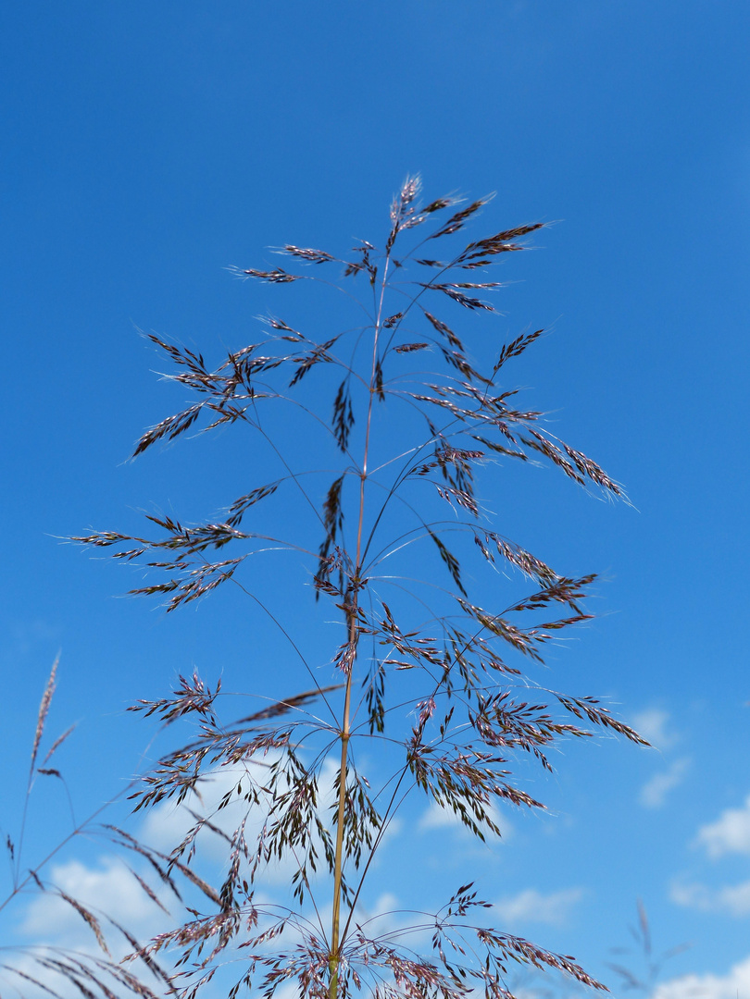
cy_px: 500
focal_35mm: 52
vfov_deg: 36.8
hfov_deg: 28.0
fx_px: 1502
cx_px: 375
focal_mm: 9.4
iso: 100
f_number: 4
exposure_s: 1/1000
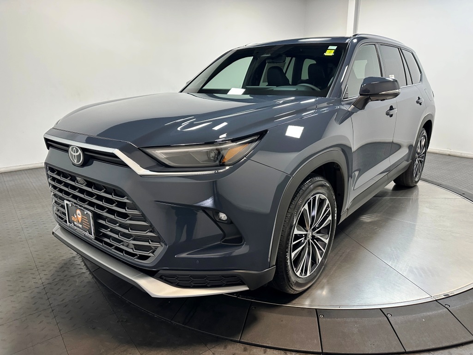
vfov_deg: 56.8
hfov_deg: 71.6
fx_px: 328
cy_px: 178
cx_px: 236
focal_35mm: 24
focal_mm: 6.86
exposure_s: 1/60
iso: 400
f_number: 1.78
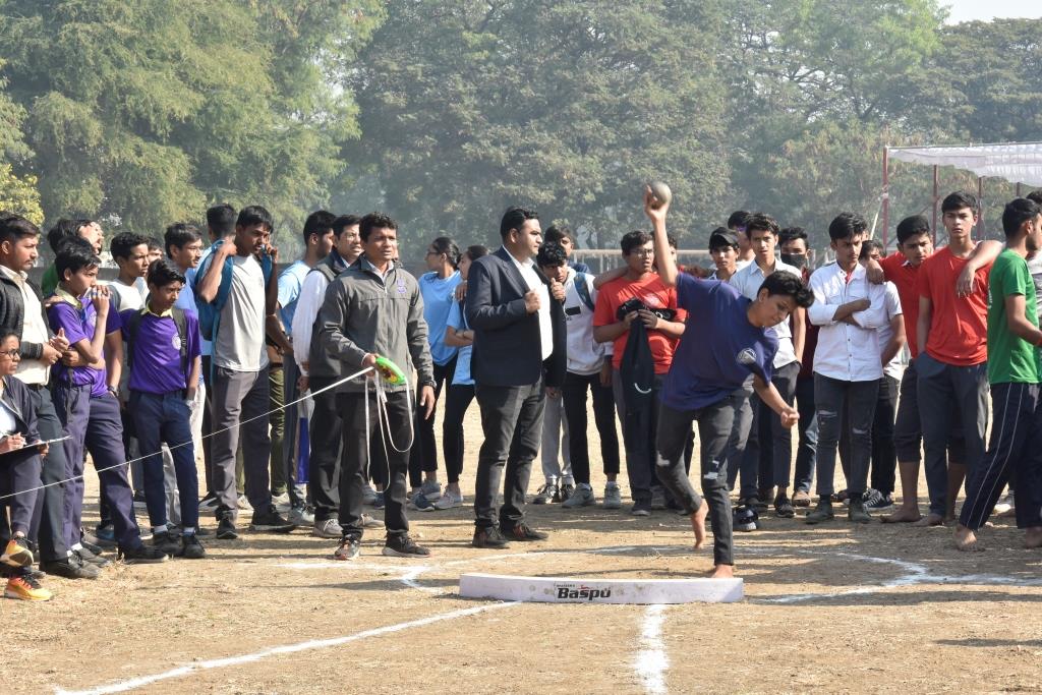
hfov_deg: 23.4
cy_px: 348
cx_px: 521
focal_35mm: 87
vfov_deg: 15.7
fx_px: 2518
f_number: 13
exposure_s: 1/160
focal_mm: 58
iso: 320
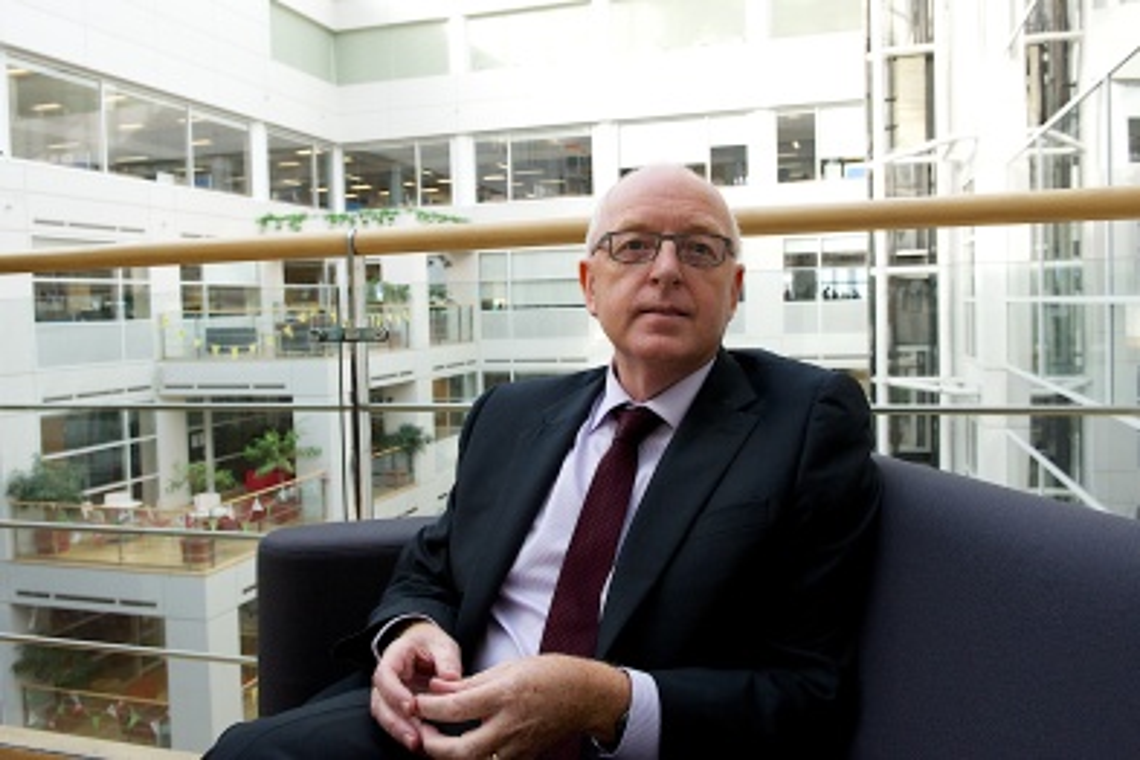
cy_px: 380
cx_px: 570
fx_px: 918
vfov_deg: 45.0
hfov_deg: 63.7
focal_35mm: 29
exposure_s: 1/200
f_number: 9
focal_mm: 29
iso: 1600
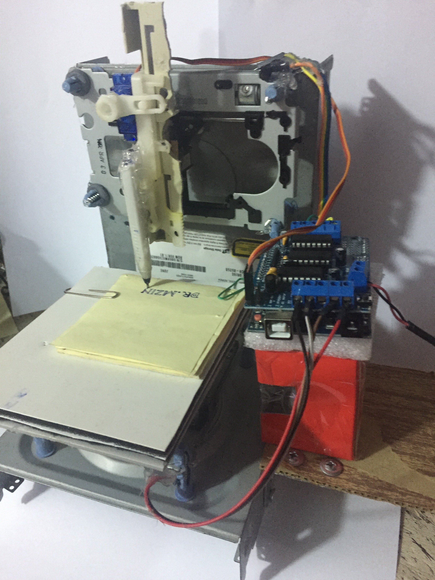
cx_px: 218
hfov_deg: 48.2
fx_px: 486
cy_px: 290
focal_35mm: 29
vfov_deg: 61.7
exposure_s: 1/17
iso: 250
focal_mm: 4.15
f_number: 2.2
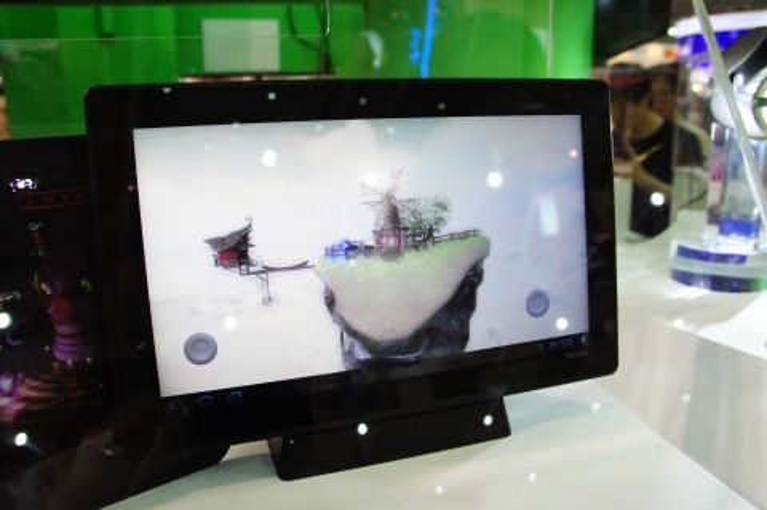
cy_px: 255
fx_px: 575
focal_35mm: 27
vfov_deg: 47.8
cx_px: 384
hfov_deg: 67.4
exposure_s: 1/250
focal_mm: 18
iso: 3200
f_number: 6.3
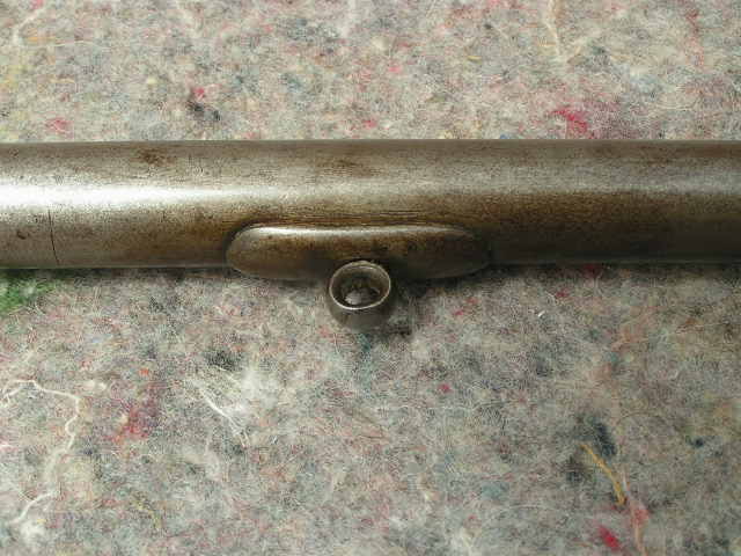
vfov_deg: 18.7
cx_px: 370
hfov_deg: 24.7
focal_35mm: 79
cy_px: 278
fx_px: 1691
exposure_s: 1/160
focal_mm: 12.1
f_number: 5
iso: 50
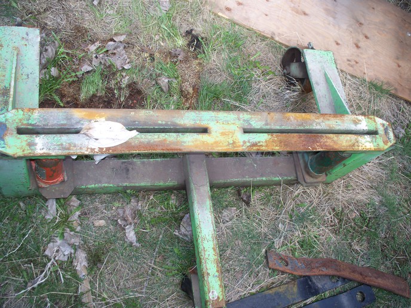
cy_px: 154
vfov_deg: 39.7
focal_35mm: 36
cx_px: 206
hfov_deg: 51.4
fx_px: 427
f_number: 2.8
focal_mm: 7.54
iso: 64
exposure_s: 1/125
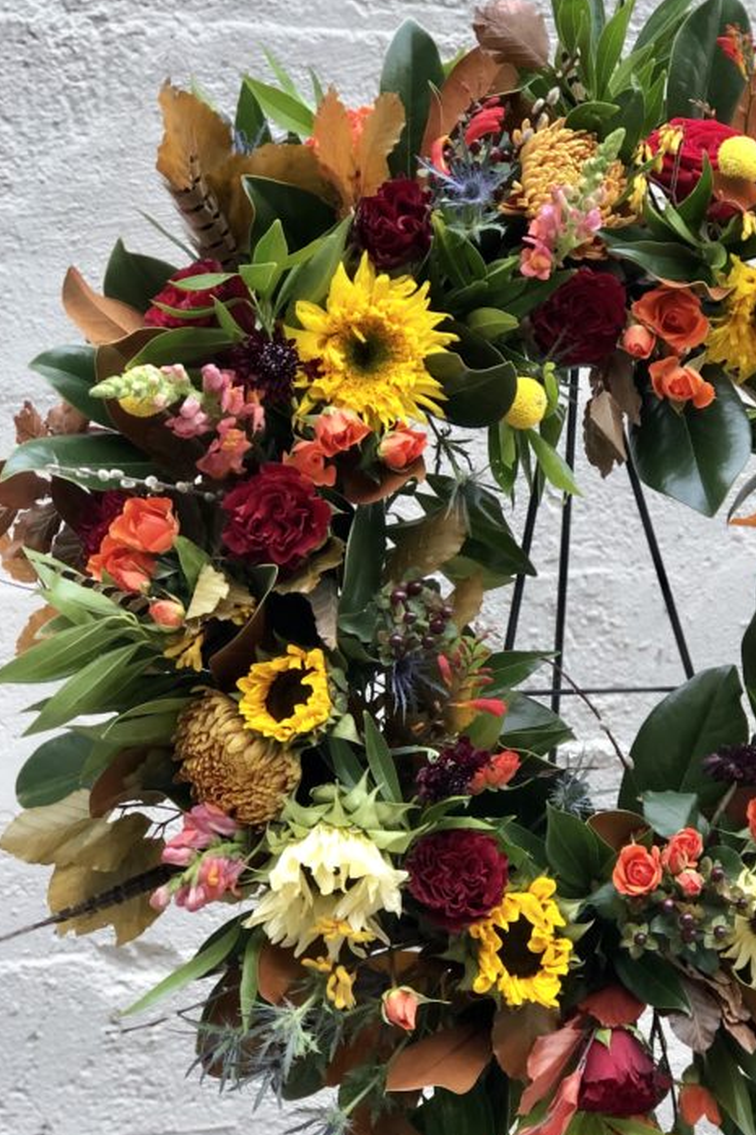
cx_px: 613
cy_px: 613
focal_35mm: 87
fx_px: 2742
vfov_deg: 23.4
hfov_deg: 15.6
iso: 40
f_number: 2.8
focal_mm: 6.6
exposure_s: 1/30
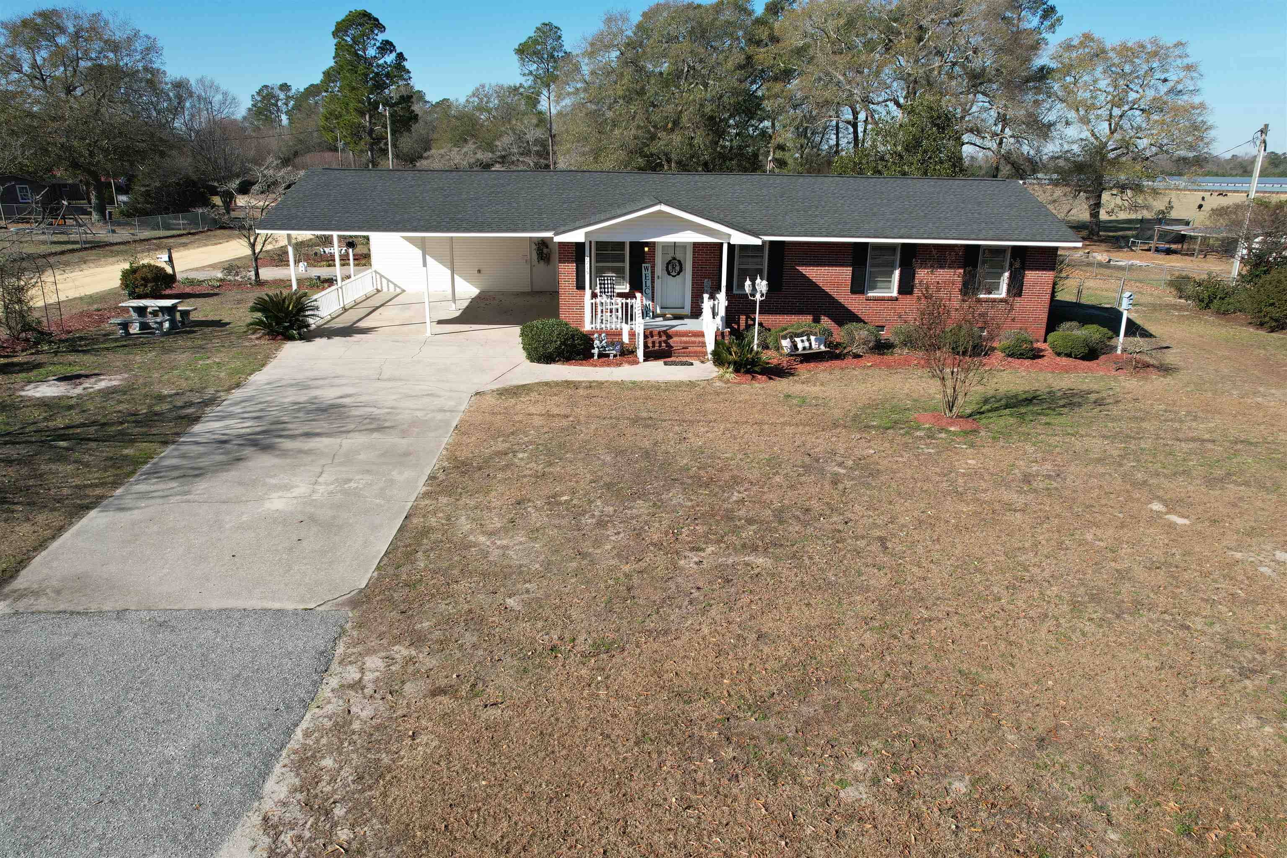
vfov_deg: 57.2
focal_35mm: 22
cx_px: 644
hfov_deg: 78.6
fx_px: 786
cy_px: 429
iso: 100
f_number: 2.8
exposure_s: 1/1250
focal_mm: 8.38
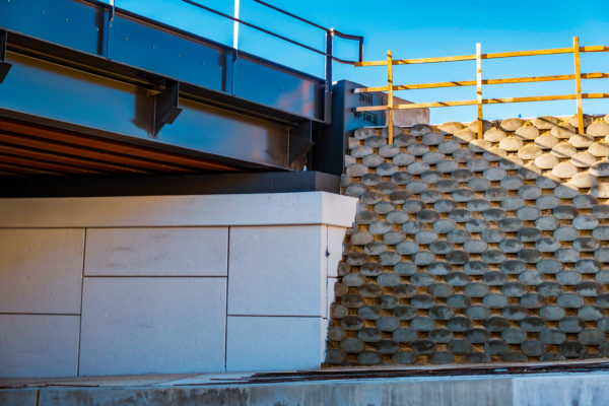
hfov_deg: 46.4
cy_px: 203
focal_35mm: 42
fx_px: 710
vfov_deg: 31.9
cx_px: 304
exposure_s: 1/450
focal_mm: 27.7
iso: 200
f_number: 3.2
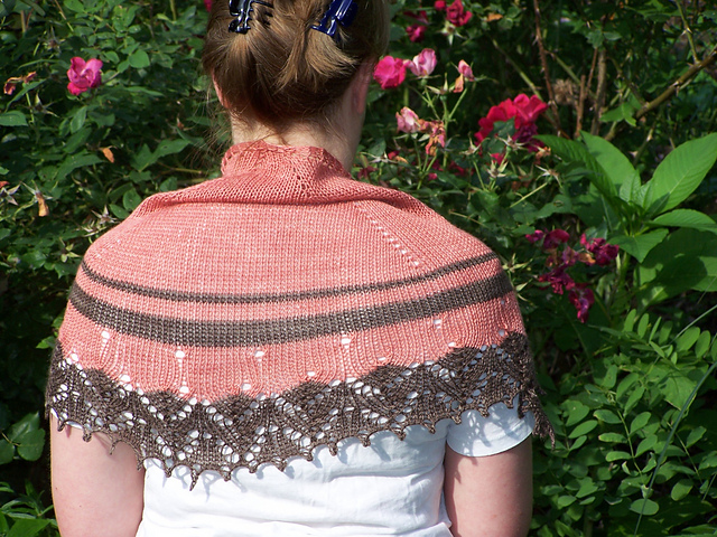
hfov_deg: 9.1
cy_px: 268
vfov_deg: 6.8
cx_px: 358
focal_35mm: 218
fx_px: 4515
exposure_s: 1/750
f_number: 3.2
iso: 80
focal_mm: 36.2
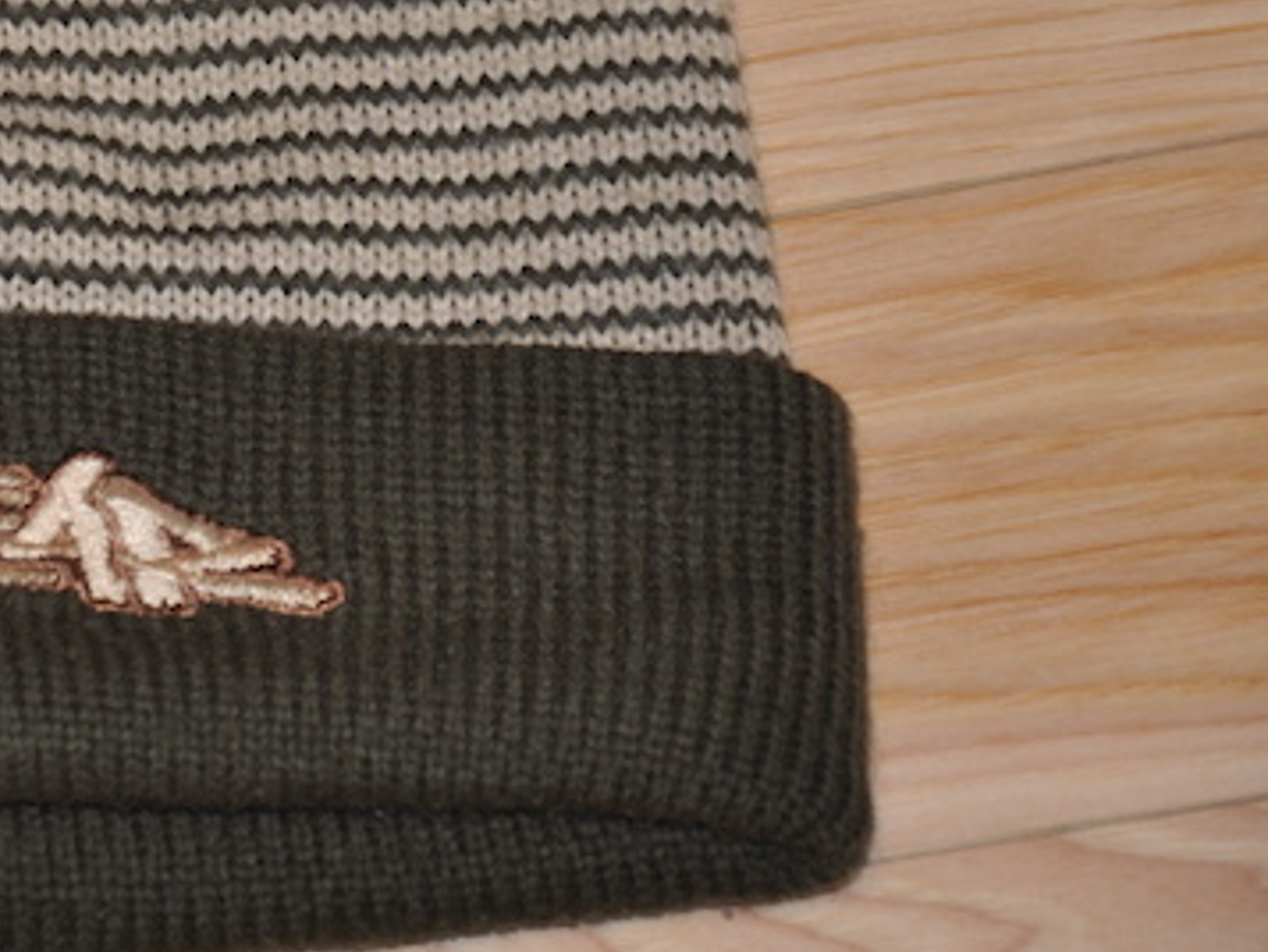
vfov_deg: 4.4
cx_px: -103
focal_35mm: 339
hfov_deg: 5.8
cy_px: 126
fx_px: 12425
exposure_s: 1/30
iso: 200
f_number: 5.6
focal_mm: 105
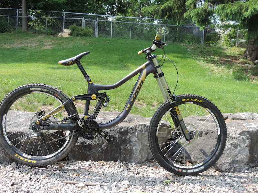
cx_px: 129
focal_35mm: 30
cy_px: 96
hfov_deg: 60.0
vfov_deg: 46.8
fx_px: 224
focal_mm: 5.3
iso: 80
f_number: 3.1
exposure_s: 1/250
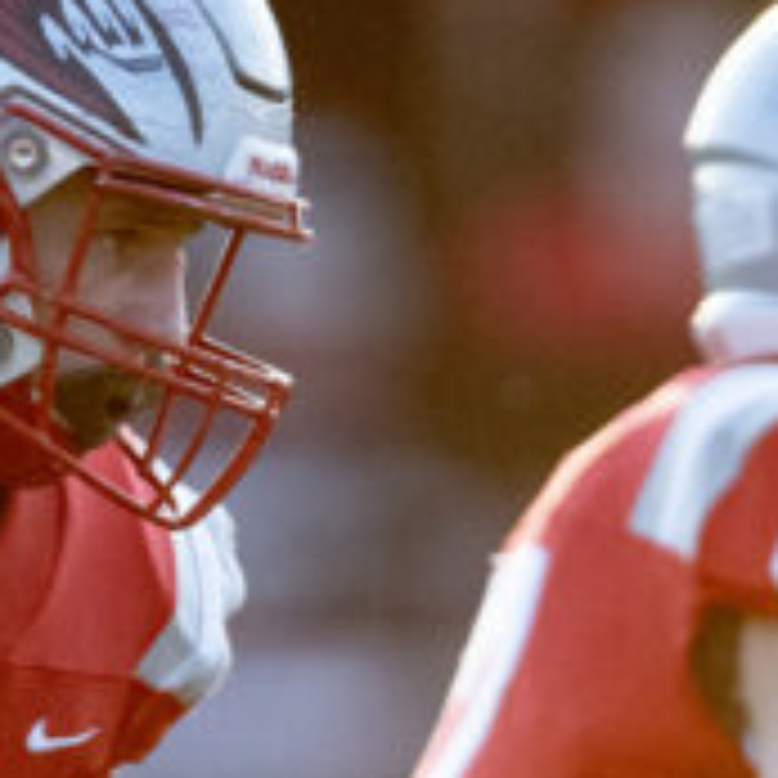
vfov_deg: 0.8
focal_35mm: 2209
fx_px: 56170
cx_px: -153
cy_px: 886
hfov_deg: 0.8
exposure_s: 1/4000
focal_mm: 400
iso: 1250
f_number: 2.8
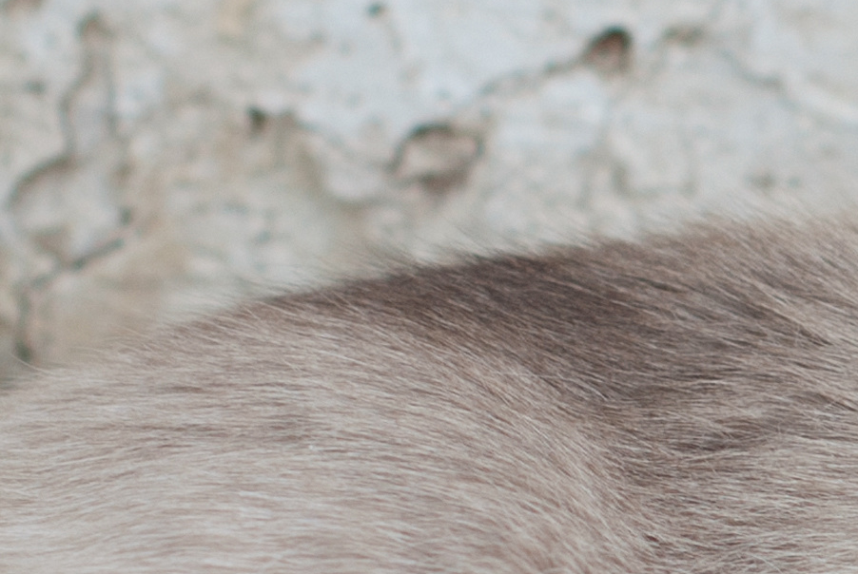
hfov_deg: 6.3
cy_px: 476
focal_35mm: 322
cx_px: 1286
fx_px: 7684
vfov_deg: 4.3
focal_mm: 50
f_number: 3.2
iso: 100
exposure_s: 1/125
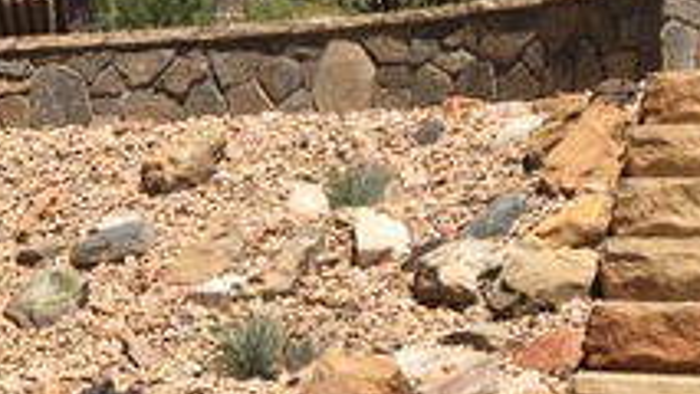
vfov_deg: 12.6
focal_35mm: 95
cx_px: -53
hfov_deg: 21.4
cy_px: 401
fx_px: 1764
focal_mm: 4.15
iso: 25
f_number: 2.2
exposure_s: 1/2198
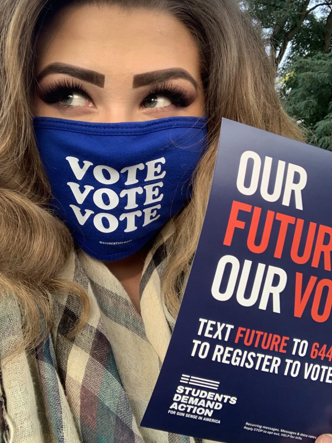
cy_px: 192
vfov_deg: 47.7
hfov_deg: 36.7
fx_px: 499
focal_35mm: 39
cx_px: 138
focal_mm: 2.87
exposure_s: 1/121
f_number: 2.2
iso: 32
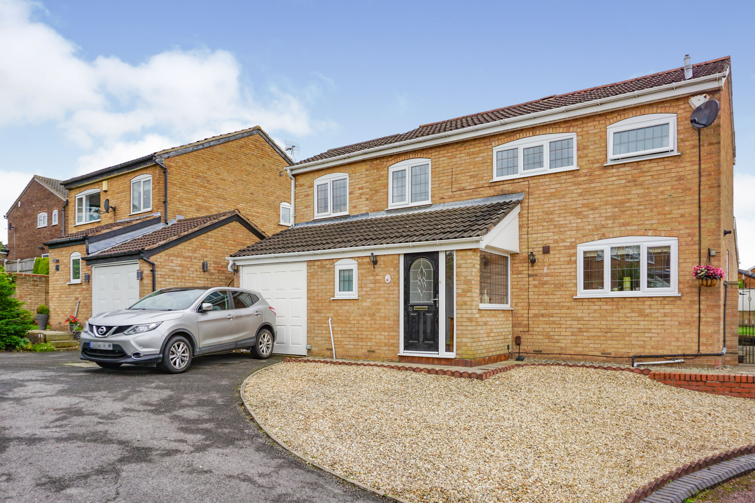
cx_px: 378
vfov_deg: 53.1
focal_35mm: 24
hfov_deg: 73.7
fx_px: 503
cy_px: 252
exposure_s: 1/100
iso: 100
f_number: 9
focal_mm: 16
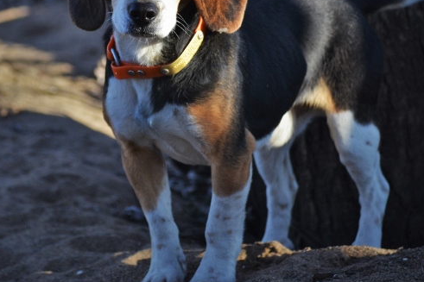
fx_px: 2472
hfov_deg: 9.8
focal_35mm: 210
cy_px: 58
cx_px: 169
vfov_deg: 6.5
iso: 450
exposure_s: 1/500
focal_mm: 86
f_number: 4.2
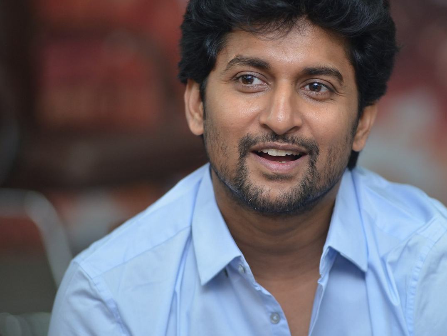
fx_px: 3178
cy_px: 137
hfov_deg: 8.0
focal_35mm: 246
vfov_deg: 6.0
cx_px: 283
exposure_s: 1/125
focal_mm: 170
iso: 800
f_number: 6.3
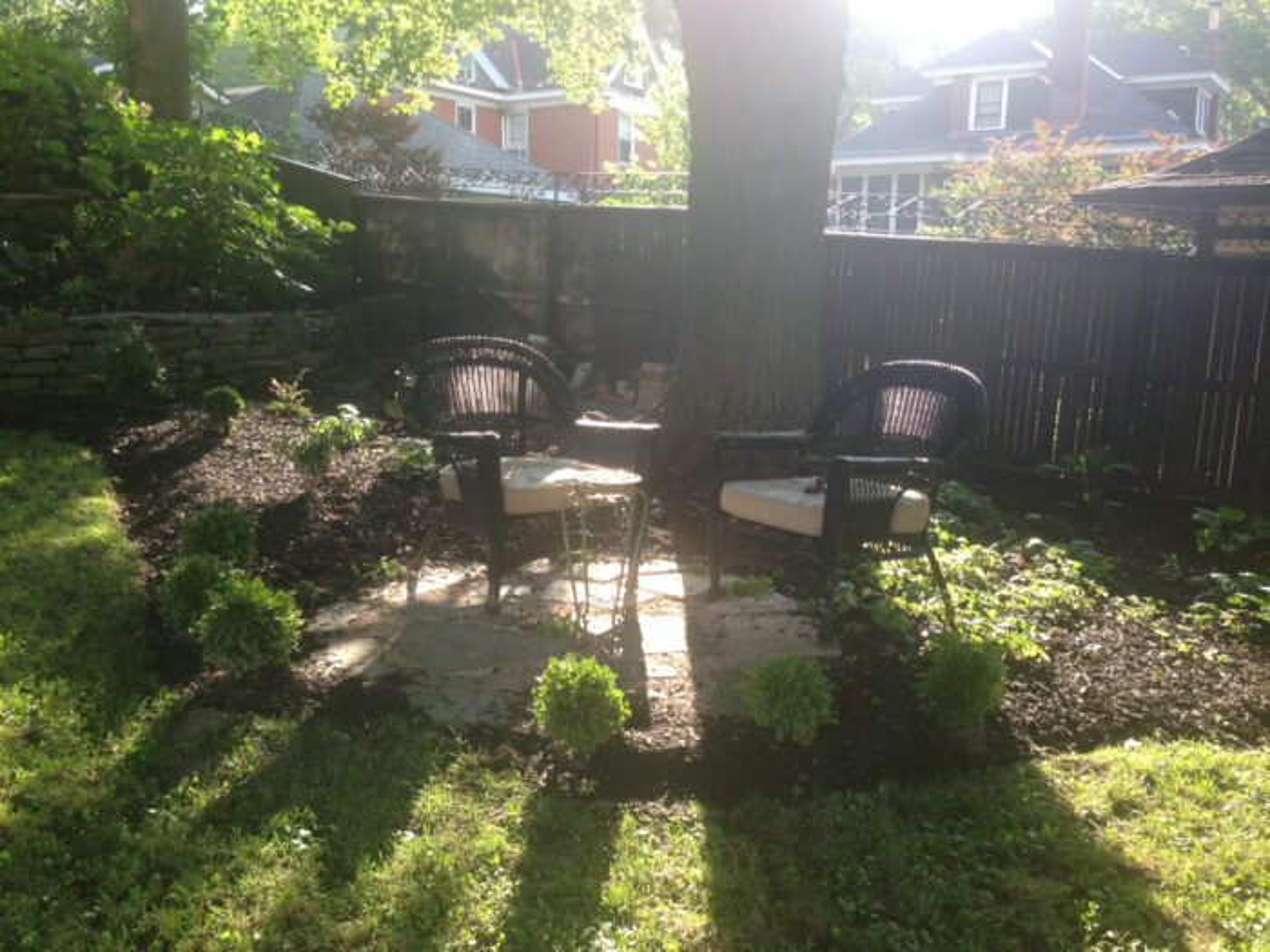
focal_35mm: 33
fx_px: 1211
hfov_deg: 55.4
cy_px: 476
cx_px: 635
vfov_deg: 42.9
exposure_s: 1/122
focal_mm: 4.13
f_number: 2.4
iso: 50
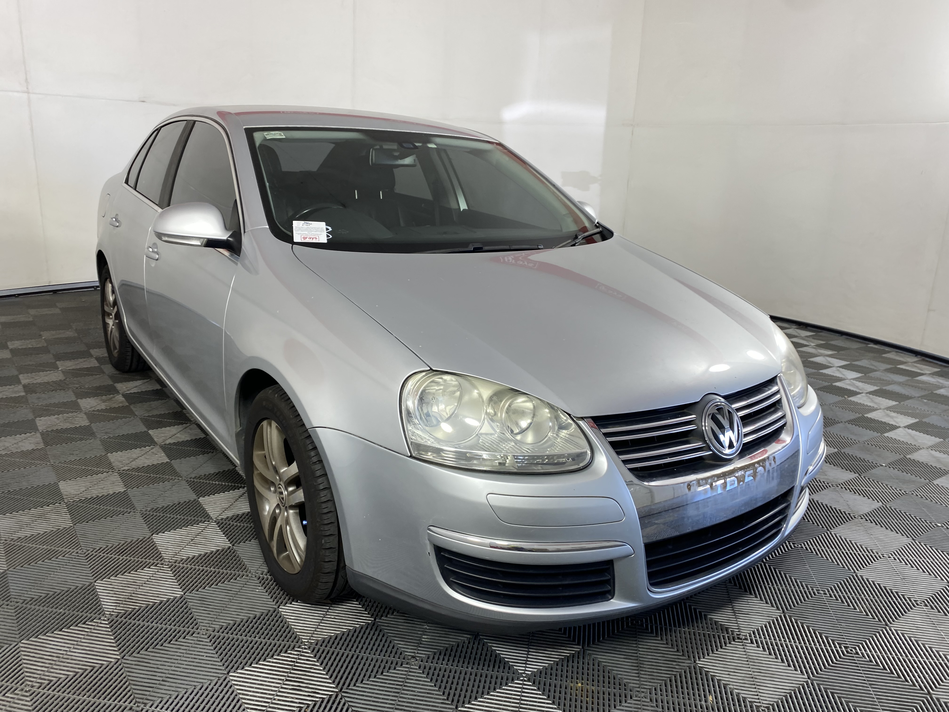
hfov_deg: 67.3
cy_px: 356
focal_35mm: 26
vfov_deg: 53.1
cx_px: 474
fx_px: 713
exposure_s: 1/122
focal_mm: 4.25
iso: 32
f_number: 1.8
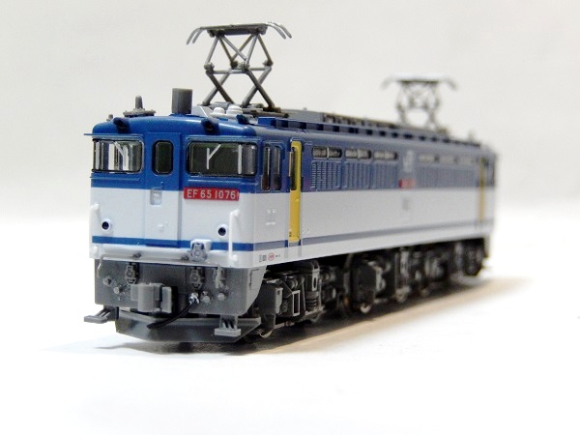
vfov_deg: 17.4
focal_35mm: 85
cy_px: 218
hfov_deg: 23.0
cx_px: 290
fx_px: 1424
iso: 200
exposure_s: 1/5
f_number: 5.1
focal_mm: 15.2
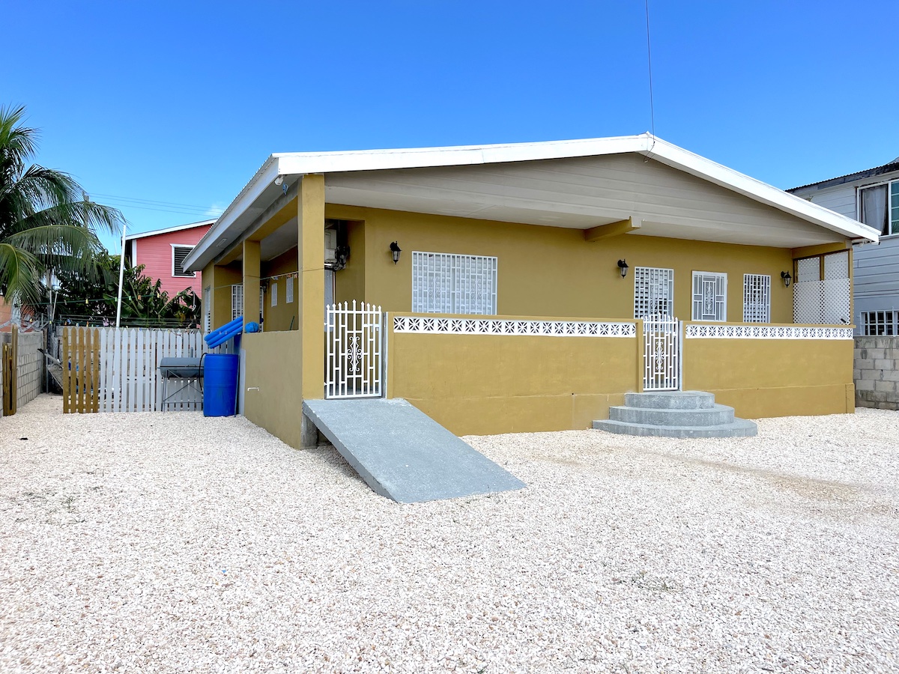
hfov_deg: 67.3
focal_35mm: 26
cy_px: 337
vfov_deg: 53.1
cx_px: 450
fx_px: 675
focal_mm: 5.1
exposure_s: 1/3876
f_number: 1.6
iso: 50
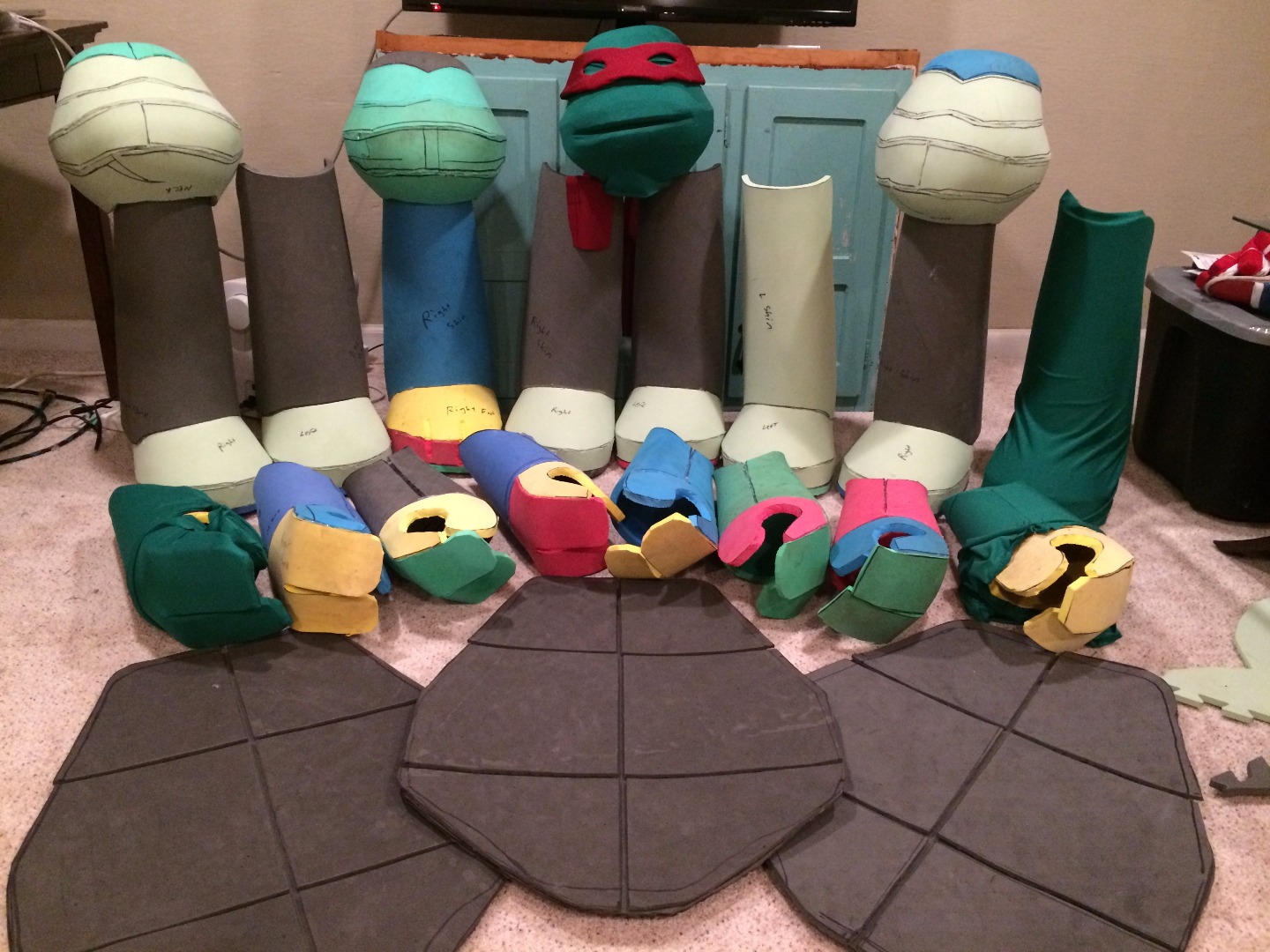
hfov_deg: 61.7
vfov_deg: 48.2
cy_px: 476
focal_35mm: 29
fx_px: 1064
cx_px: 635
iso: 320
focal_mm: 4.15
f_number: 2.2
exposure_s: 1/15
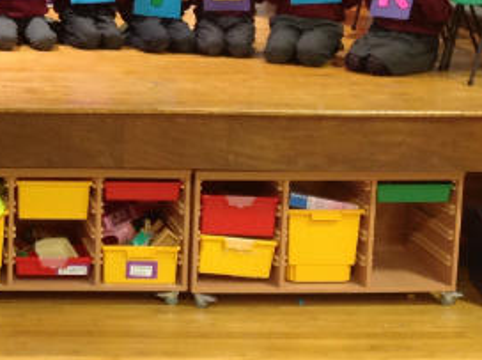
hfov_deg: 18.1
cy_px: -12
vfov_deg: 14.1
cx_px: -112
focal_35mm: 103
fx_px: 1432
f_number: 2.4
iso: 100
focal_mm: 4.28
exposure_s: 1/15
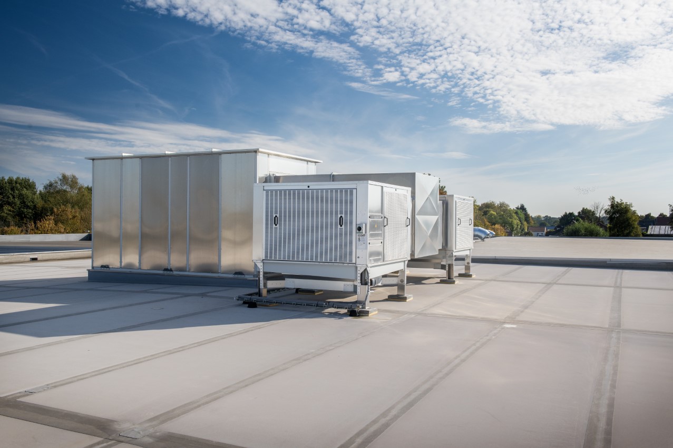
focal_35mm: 32
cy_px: 224
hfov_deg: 58.7
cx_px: 336
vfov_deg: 41.1
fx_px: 598
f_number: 10
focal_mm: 32
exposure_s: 1/250
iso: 200
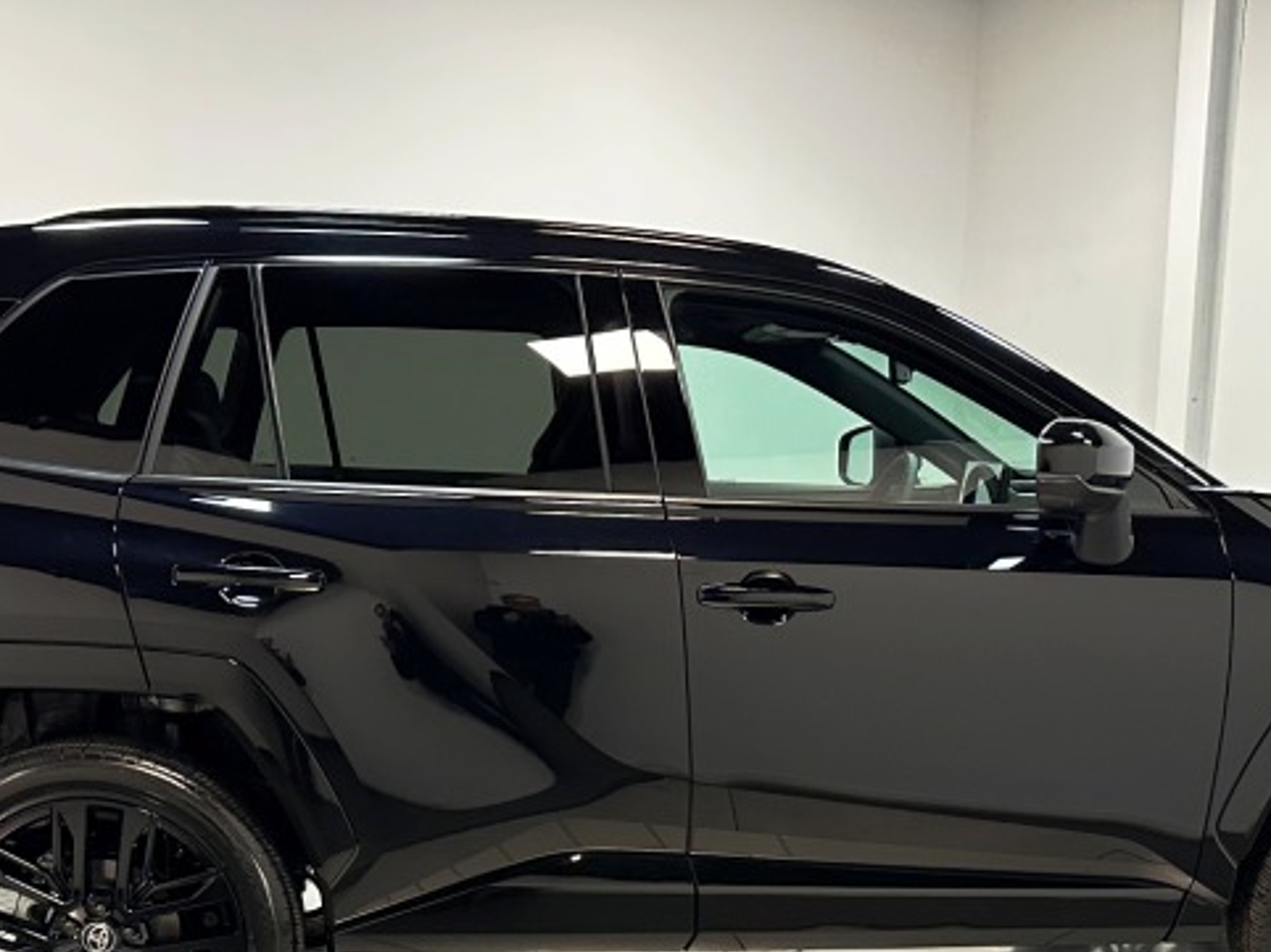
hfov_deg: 37.5
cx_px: 665
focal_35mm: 51
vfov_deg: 26.6
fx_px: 1872
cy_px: 999
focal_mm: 6.86
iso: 500
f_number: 1.78
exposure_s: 1/60
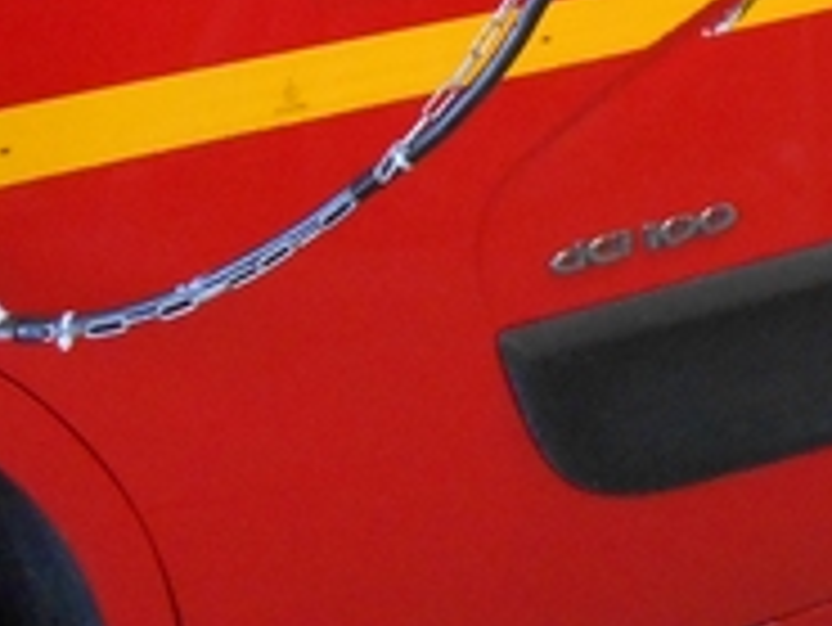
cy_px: -428
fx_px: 3632
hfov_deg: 12.7
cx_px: 1048
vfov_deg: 9.5
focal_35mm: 151
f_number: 3.7
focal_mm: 6.3
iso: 400
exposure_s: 1/25
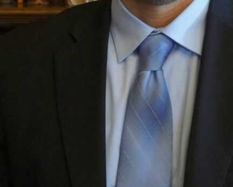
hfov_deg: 13.3
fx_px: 1000
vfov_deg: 10.5
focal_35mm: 145
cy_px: -15
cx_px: 155
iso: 1600
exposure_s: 1/40
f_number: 4.5
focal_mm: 32
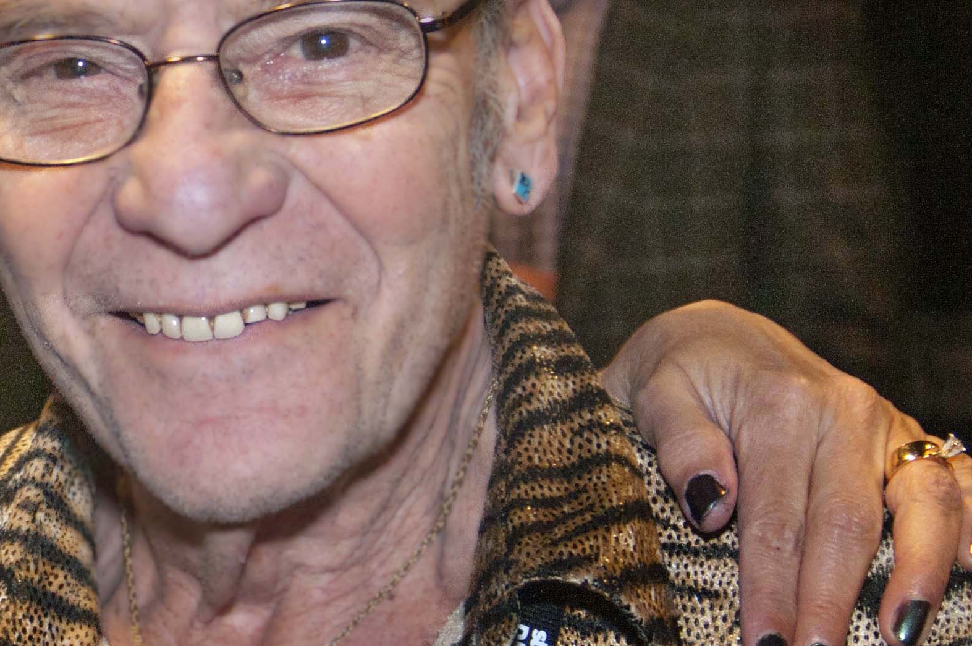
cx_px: -111
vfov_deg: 9.8
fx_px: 3749
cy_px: 218
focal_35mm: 139
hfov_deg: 14.4
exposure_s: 1/60
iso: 400
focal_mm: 34
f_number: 4.5
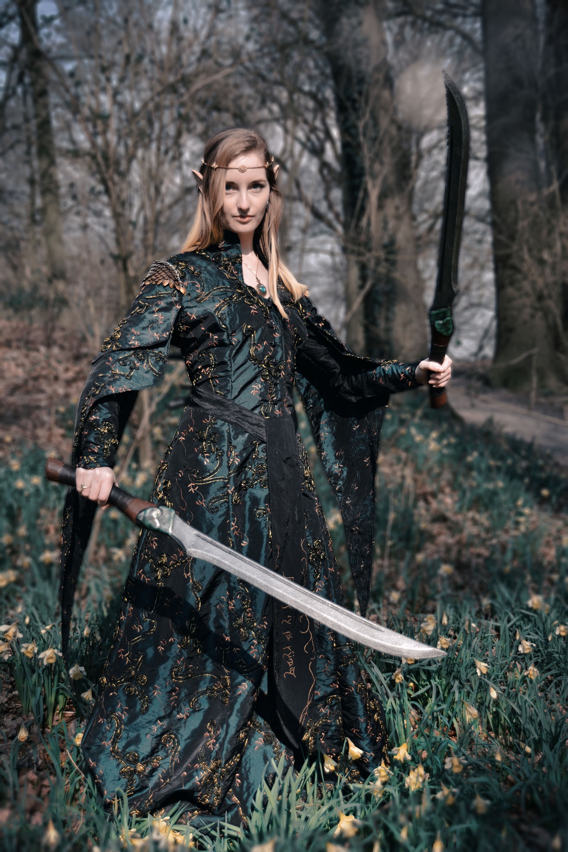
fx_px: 1136
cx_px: 284
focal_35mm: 48
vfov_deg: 41.1
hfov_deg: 28.1
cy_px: 426
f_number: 4.2
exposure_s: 1/800
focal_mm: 32
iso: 250
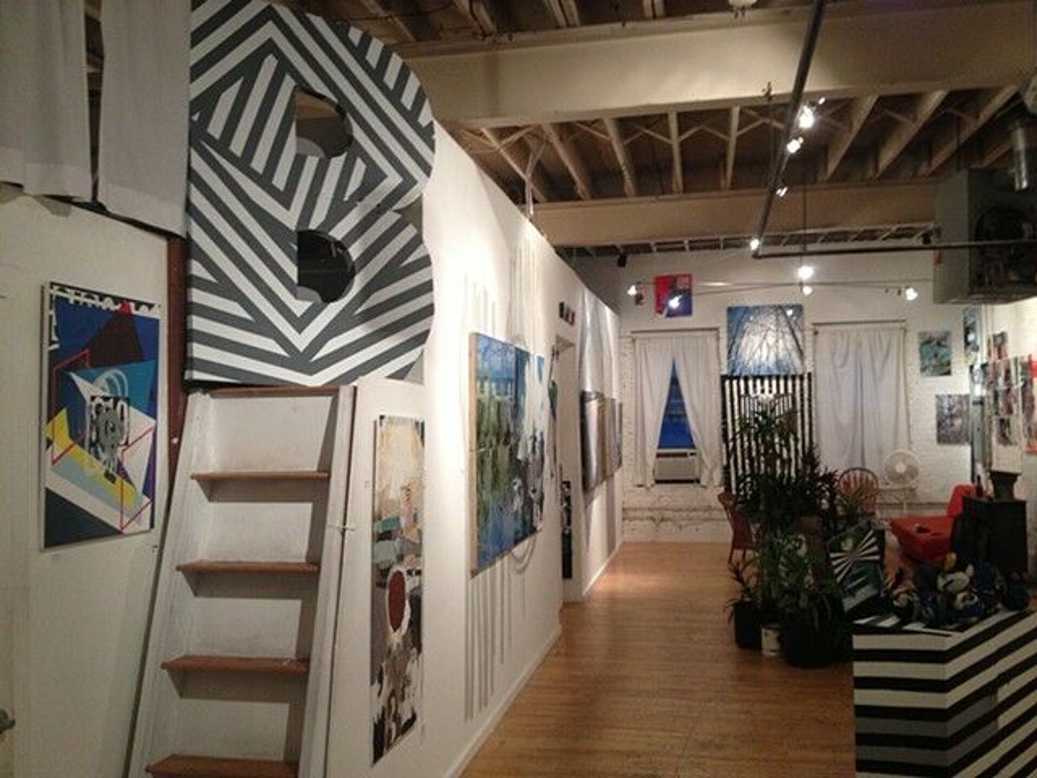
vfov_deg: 40.7
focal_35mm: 35
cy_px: 389
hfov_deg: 52.6
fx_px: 1049
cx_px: 518
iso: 200
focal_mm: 4.3
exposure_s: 1/20
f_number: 2.4
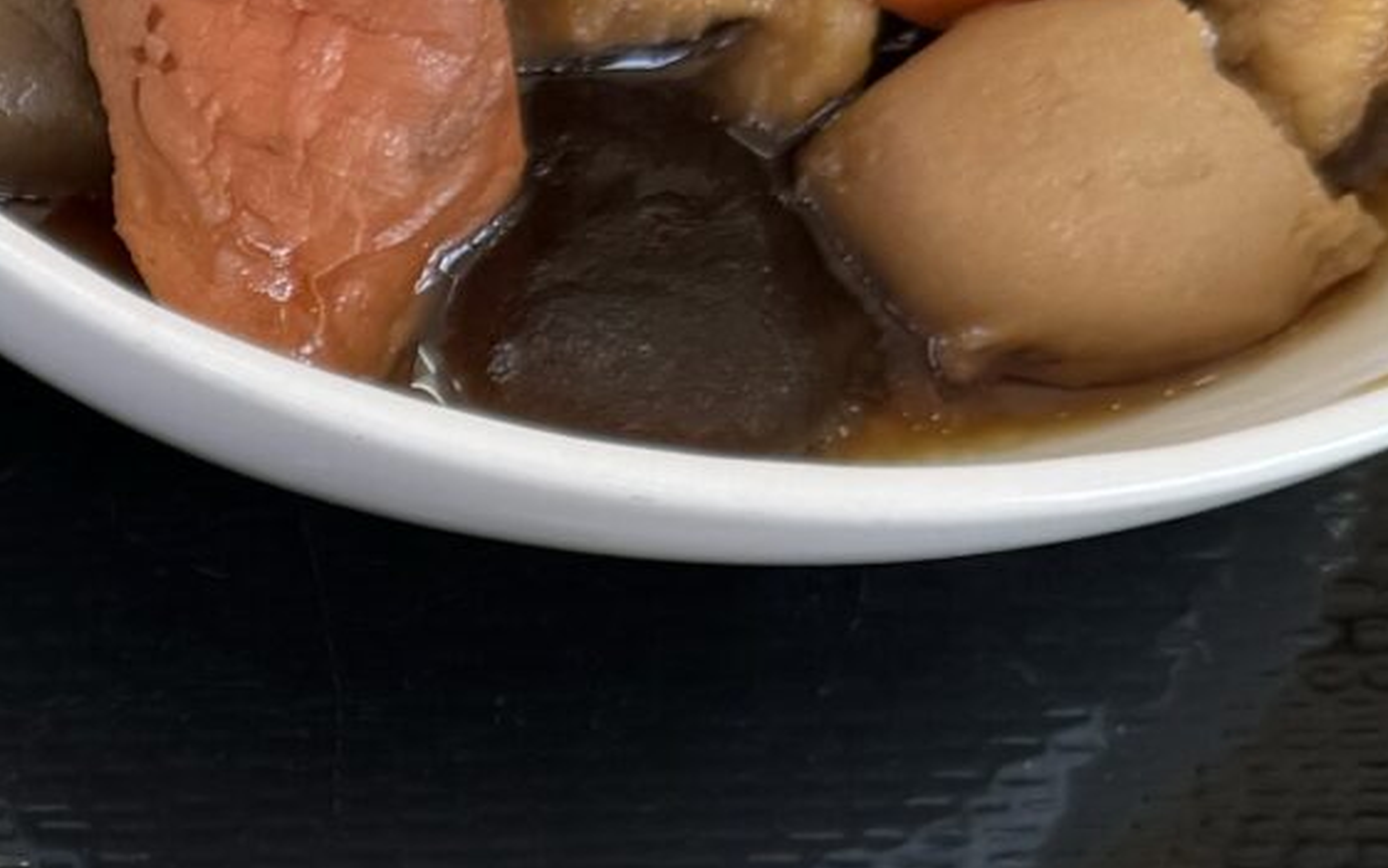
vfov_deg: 10.9
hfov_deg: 15.8
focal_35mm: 116
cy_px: 1323
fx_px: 4389
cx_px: -957
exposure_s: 1/121
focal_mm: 6.86
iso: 64
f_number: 1.78
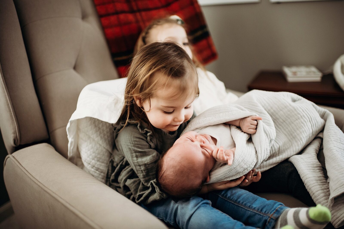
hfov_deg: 54.4
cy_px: 114
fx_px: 334
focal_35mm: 35
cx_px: 172
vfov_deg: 37.8
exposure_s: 1/200
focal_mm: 35
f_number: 1.4
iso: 1250
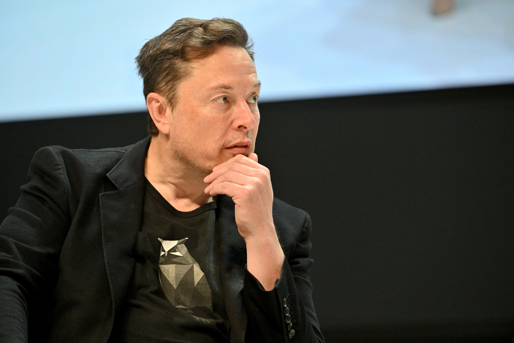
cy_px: 172
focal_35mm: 240
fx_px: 3427
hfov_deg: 8.6
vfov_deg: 5.7
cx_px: 257
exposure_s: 1/400
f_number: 5
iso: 2500
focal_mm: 240
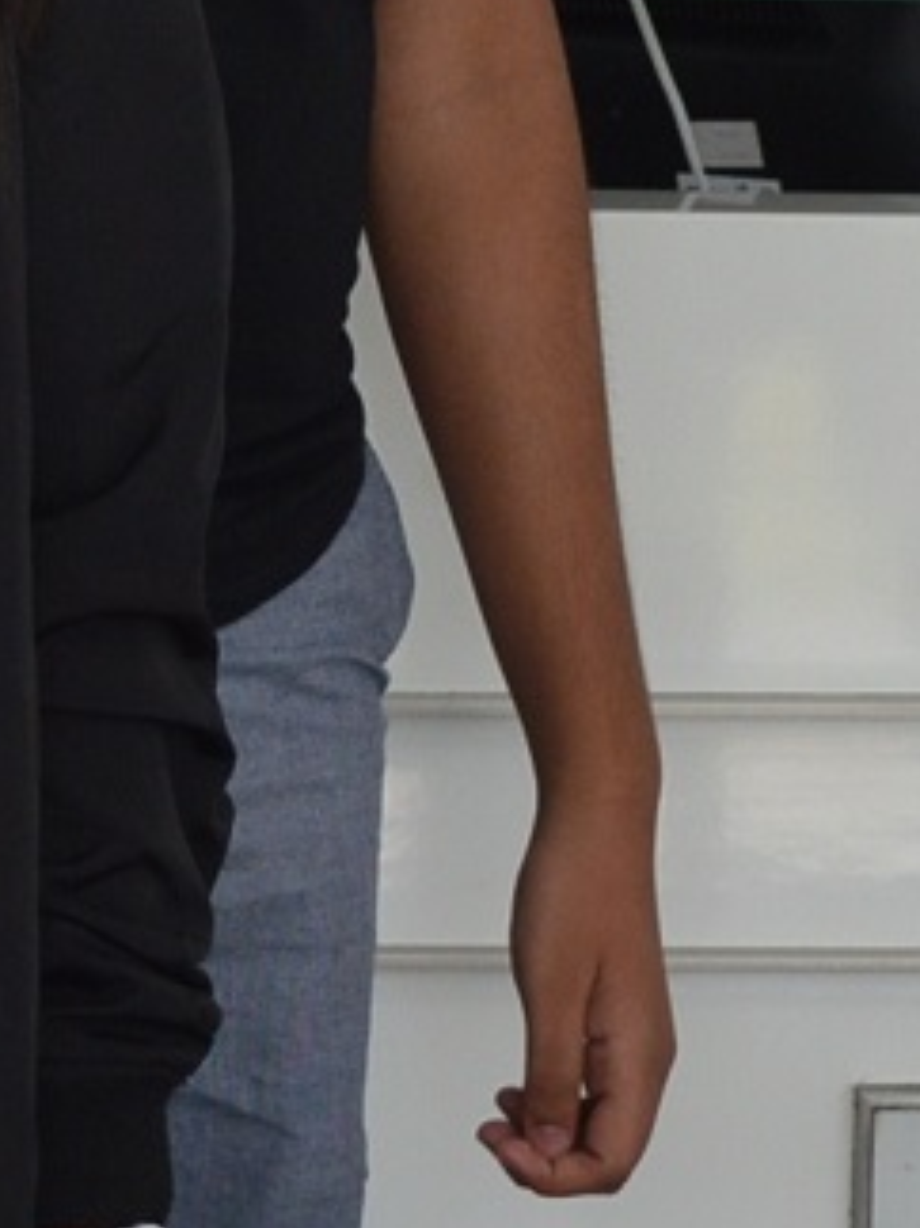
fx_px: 8581
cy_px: -59
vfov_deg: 8.1
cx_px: 1042
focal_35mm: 242
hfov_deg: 6.1
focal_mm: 27
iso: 400
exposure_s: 1/125
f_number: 5.6
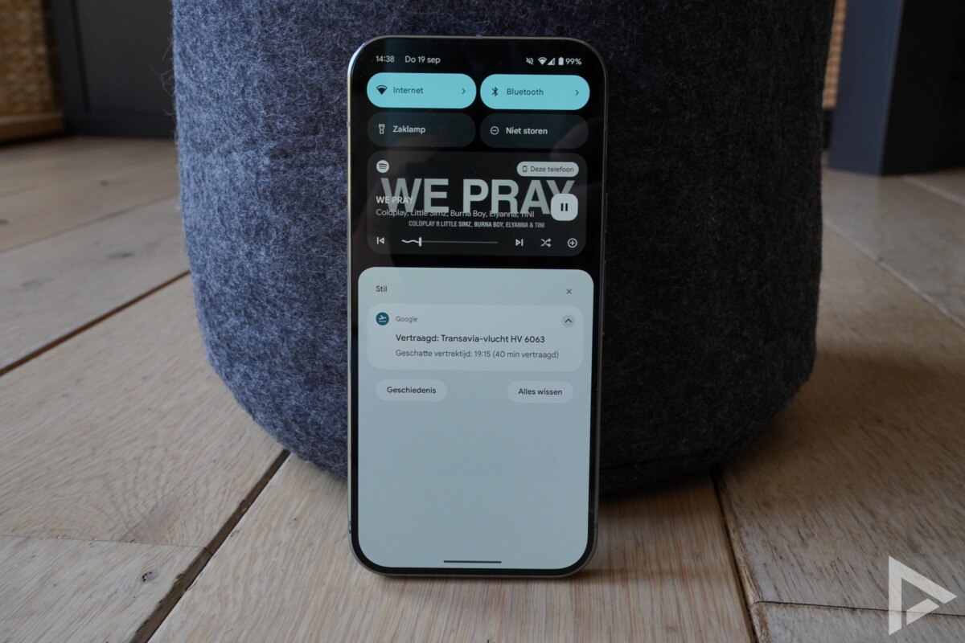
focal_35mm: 34
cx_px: 482
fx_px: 911
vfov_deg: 38.9
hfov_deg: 55.8
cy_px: 322
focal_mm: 34
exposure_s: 1/40
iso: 1250
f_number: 14
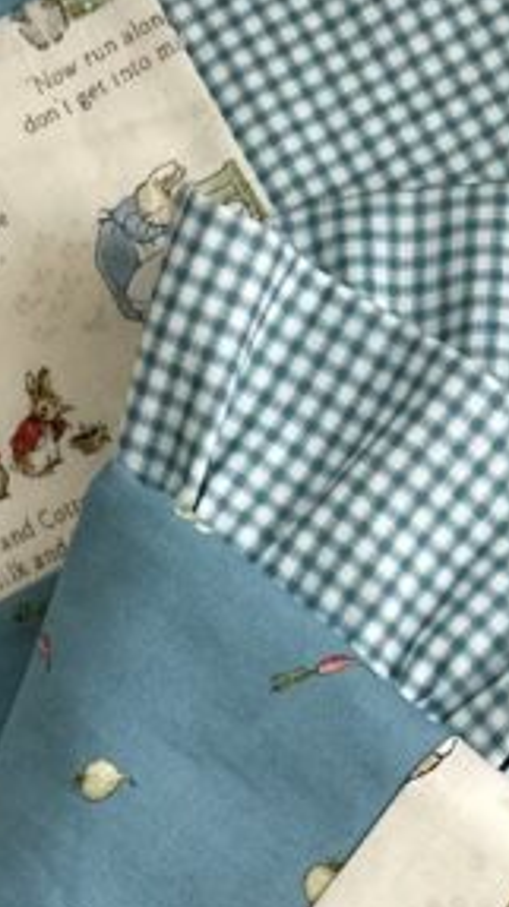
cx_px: -161
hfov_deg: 8.5
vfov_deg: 13.5
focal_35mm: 140
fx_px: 3366
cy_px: 1735
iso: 80
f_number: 1.78
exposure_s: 1/426
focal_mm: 6.86
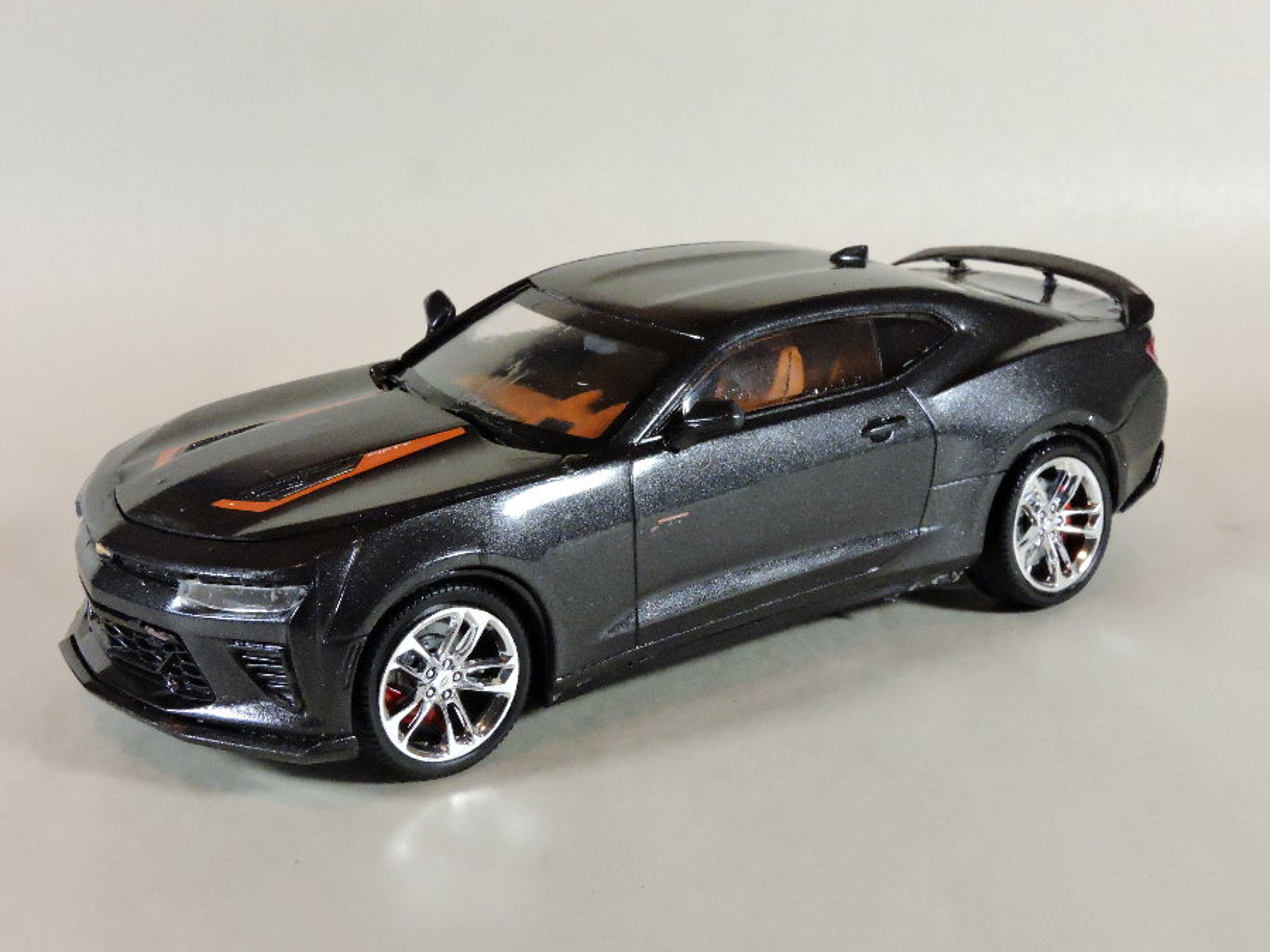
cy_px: 476
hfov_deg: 32.2
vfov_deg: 24.4
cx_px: 635
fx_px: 2201
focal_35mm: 60
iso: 1600
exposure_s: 1/160
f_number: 6
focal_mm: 10.7
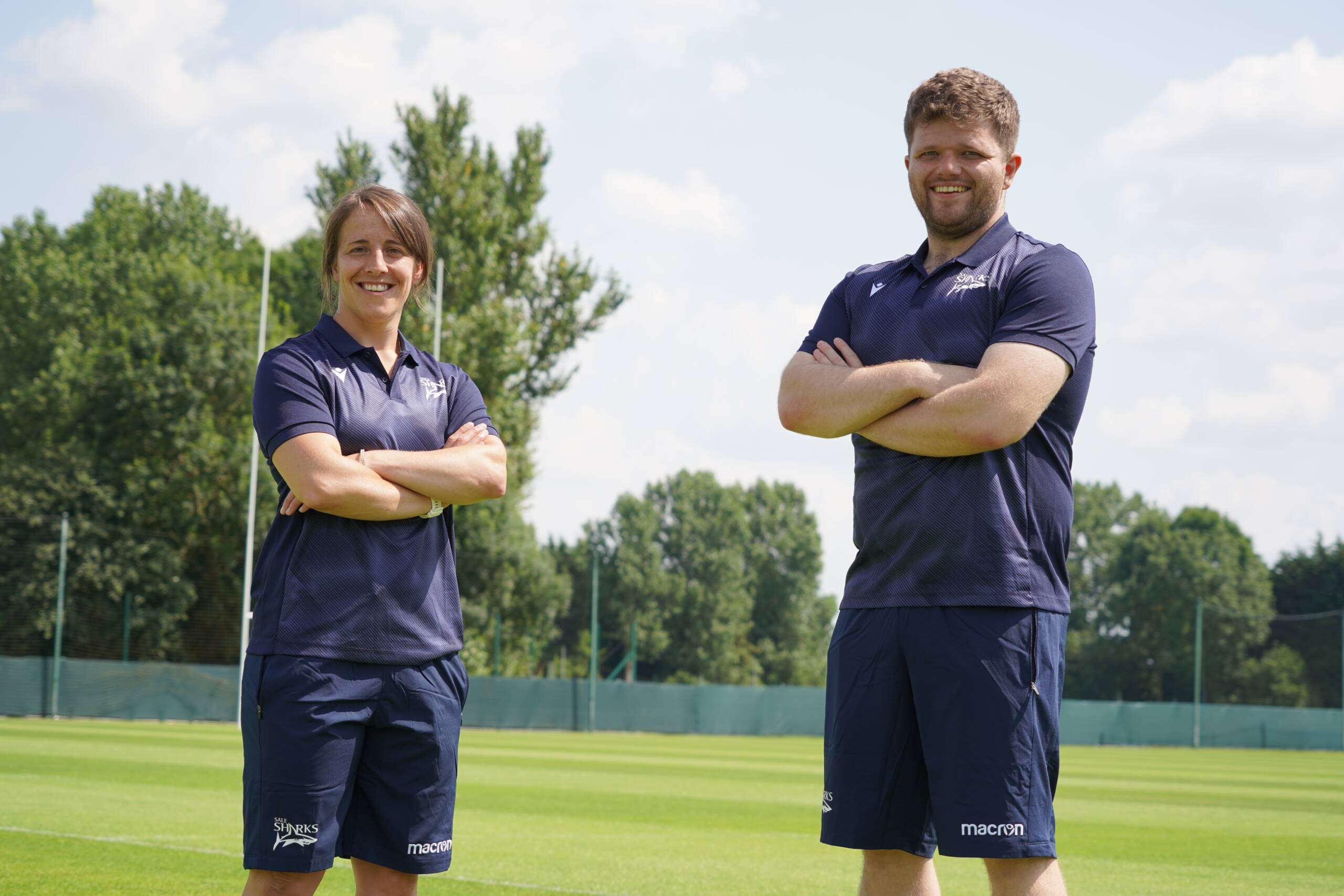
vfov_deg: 18.9
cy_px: 448
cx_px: 672
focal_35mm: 72
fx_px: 2688
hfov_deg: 28.1
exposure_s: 1/320
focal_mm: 72
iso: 100
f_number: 5.6
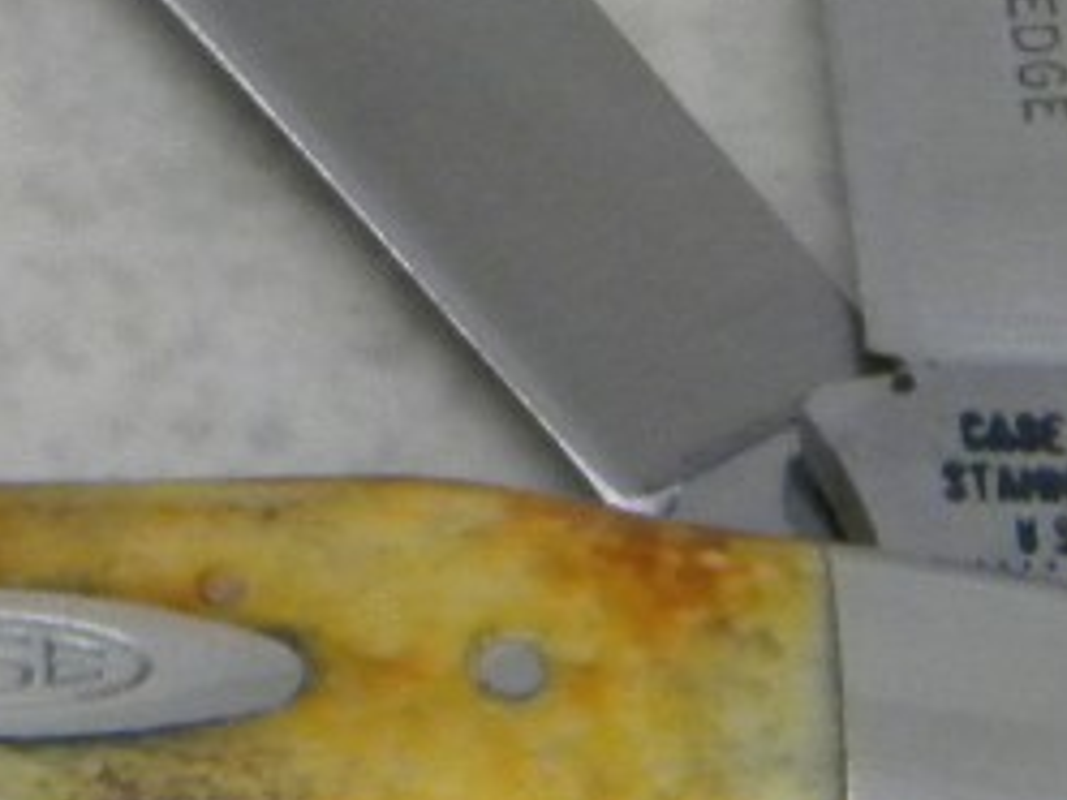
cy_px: -69
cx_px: -374
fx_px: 18402
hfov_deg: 3.3
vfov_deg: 2.5
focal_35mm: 597
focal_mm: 26.8
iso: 400
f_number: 5
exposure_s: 1/28.3
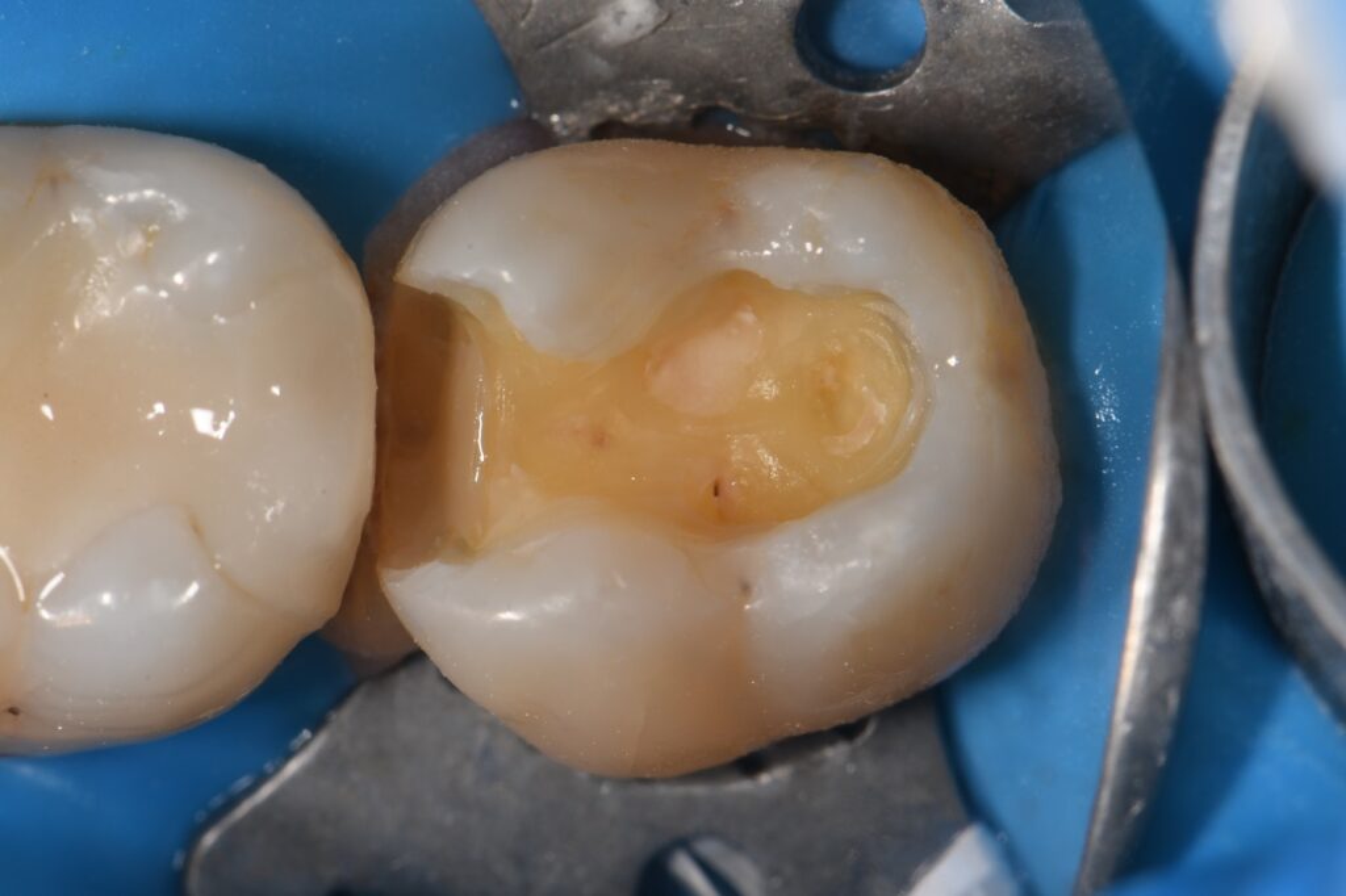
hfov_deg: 13.1
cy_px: 448
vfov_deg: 8.7
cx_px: 673
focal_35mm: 157
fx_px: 5868
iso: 200
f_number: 32
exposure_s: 1/200
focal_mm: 105
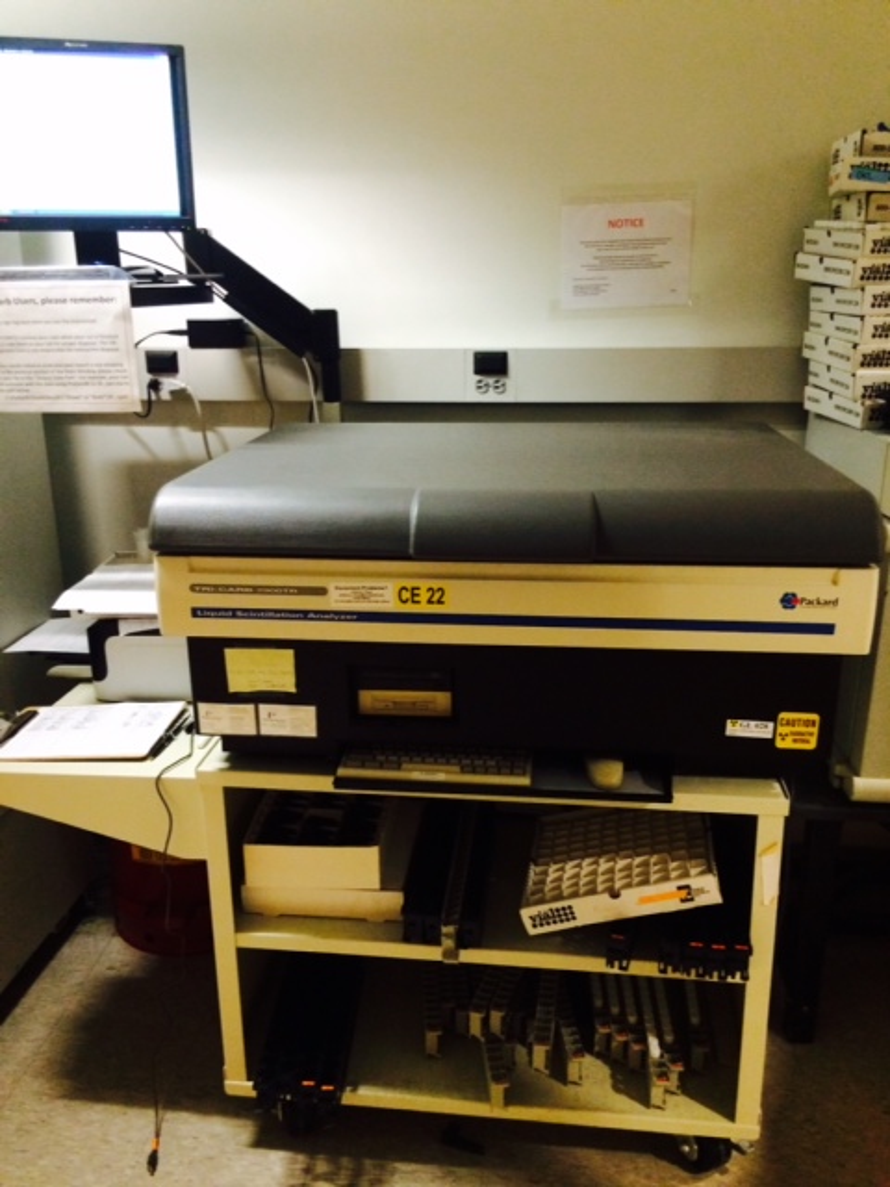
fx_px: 1028
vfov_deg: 60.0
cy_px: 594
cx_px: 445
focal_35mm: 30
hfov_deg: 46.8
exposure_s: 1/24
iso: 320
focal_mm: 4.12
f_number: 2.2
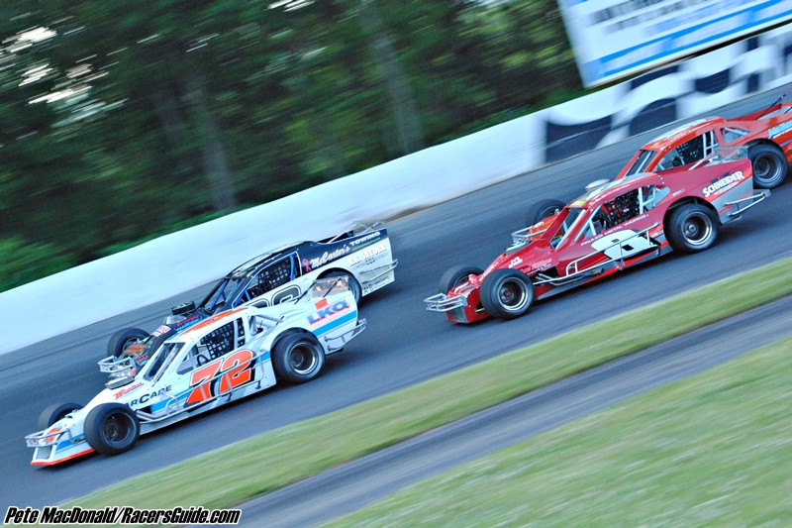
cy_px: 264
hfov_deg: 18.9
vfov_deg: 12.7
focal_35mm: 108
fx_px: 2375
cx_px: 396
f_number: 10
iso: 800
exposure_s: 1/100
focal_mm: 72
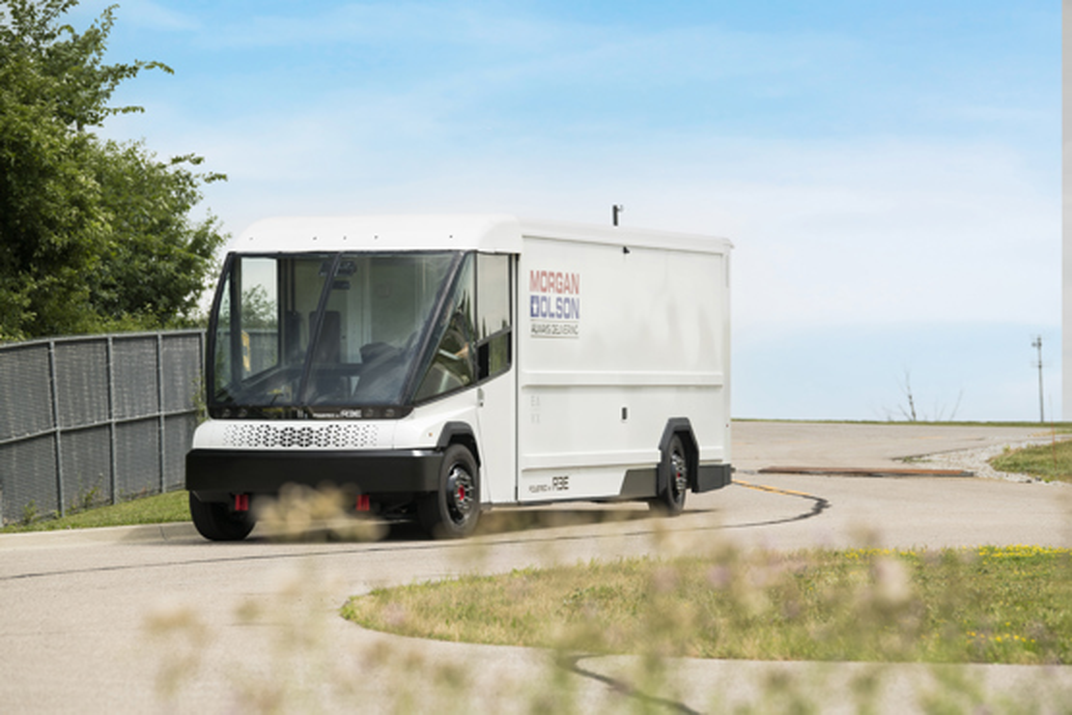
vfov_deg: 9.1
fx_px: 4466
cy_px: 358
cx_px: 536
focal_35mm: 150
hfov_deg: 13.7
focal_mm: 150
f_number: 4.5
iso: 250
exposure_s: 1/500
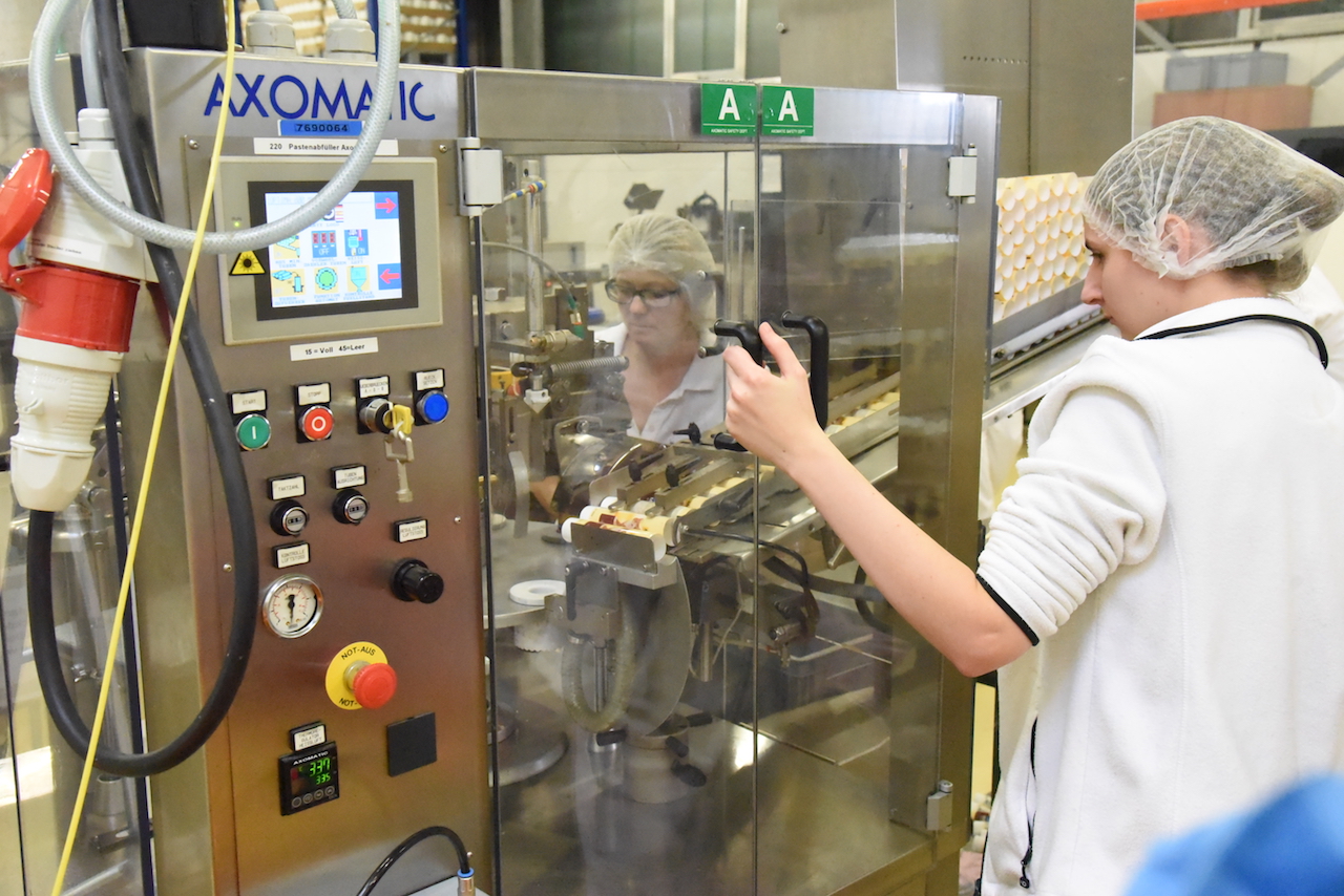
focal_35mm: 38
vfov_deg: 35.1
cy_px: 448
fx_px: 1419
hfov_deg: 50.7
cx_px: 672
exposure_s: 1/320
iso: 25600
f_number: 7.1
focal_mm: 38
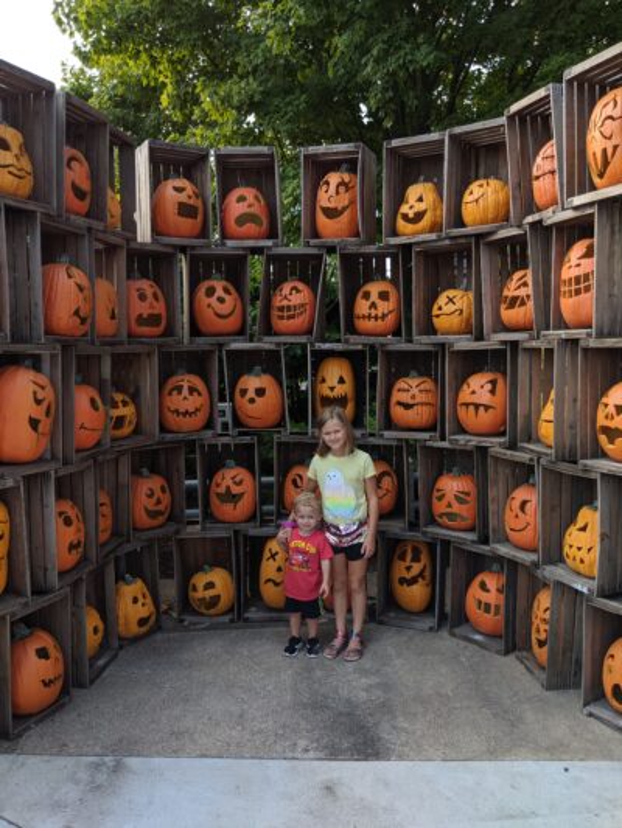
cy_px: 414
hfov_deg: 51.4
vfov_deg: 65.3
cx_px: 311
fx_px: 647
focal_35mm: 27
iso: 45
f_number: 1.8
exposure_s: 1/266
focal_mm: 4.44
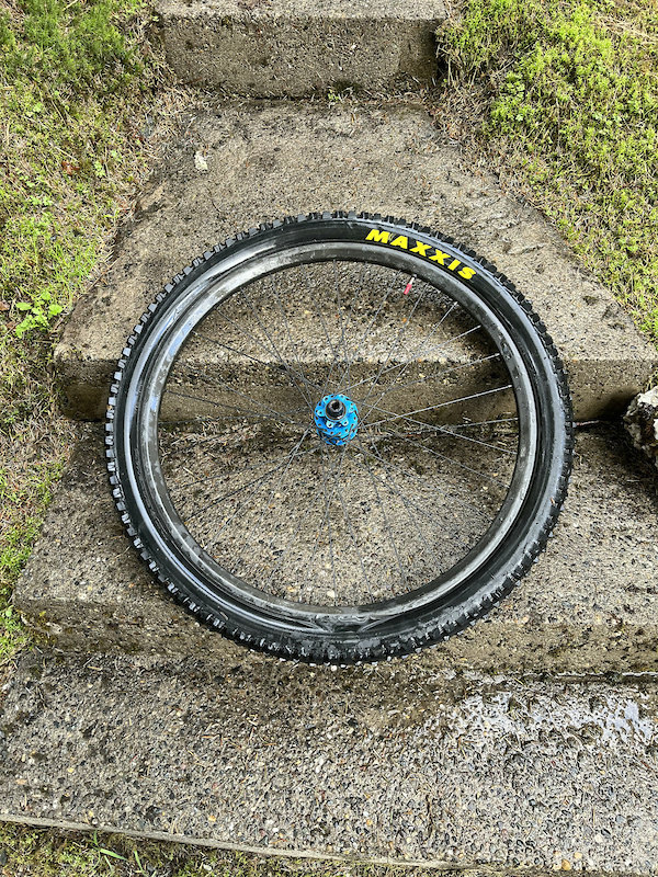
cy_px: 438
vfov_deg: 67.3
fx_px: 659
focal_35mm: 26
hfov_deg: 53.1
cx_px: 329
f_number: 1.6
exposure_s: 1/121
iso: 125
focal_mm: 5.1
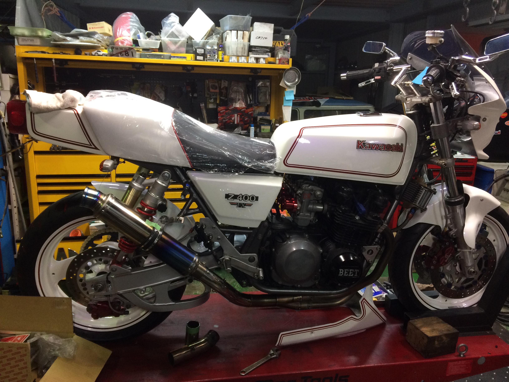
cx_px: 254
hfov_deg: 61.7
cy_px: 191
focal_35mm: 29
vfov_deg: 48.2
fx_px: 426
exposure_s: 1/30
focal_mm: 4.15
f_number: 2.2
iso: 125
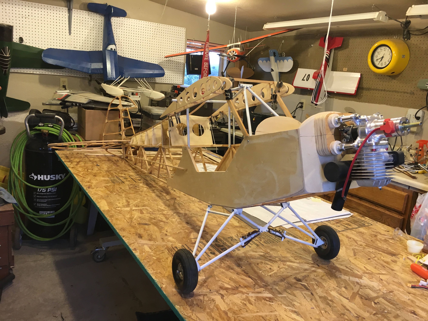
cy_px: 160
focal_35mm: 29
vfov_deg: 48.2
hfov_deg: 61.7
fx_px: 359
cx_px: 214
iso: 80
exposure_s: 1/30
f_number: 2.2
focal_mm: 4.15
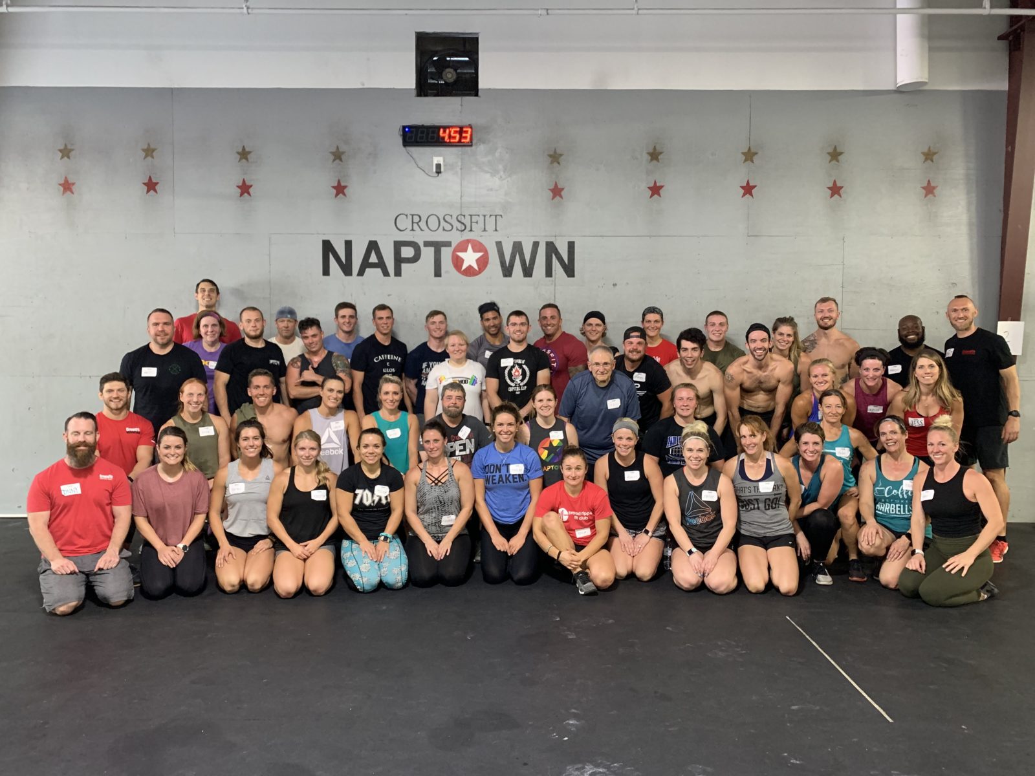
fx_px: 777
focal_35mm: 26
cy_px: 388
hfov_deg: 67.3
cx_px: 518
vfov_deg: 53.1
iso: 400
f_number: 1.8
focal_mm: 4.25
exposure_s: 1/36
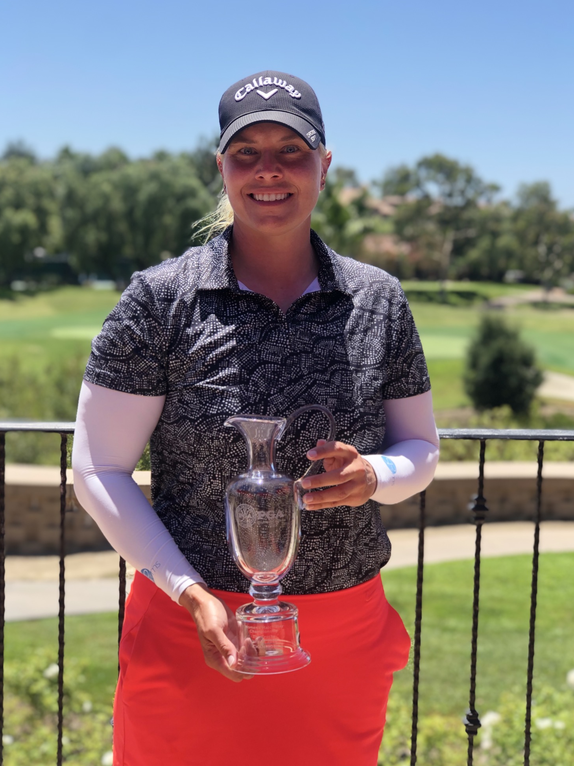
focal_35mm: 60
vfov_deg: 32.2
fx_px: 1327
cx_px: 293
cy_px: 381
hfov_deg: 24.4
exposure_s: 1/340
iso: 20
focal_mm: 6.6
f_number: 2.8
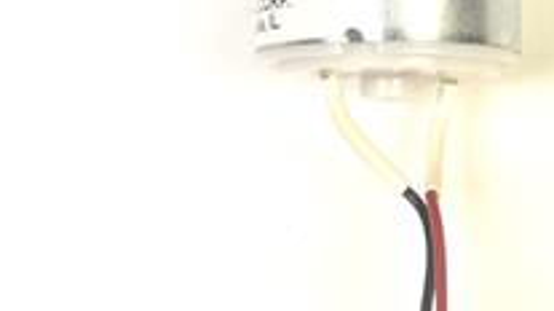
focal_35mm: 155
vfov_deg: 7.8
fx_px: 2275
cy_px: 225
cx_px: 597
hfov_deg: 13.6
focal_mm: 34
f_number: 16
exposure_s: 1/200
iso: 200
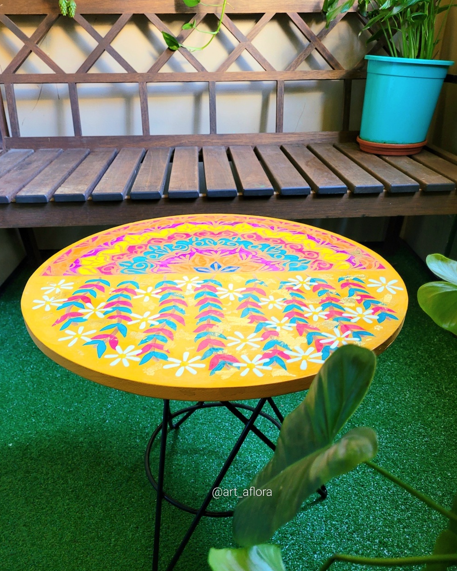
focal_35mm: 28
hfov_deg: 51.5
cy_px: 304
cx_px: 223
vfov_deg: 62.1
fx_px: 473
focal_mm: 5.4
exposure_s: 1/40
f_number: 1.8
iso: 250
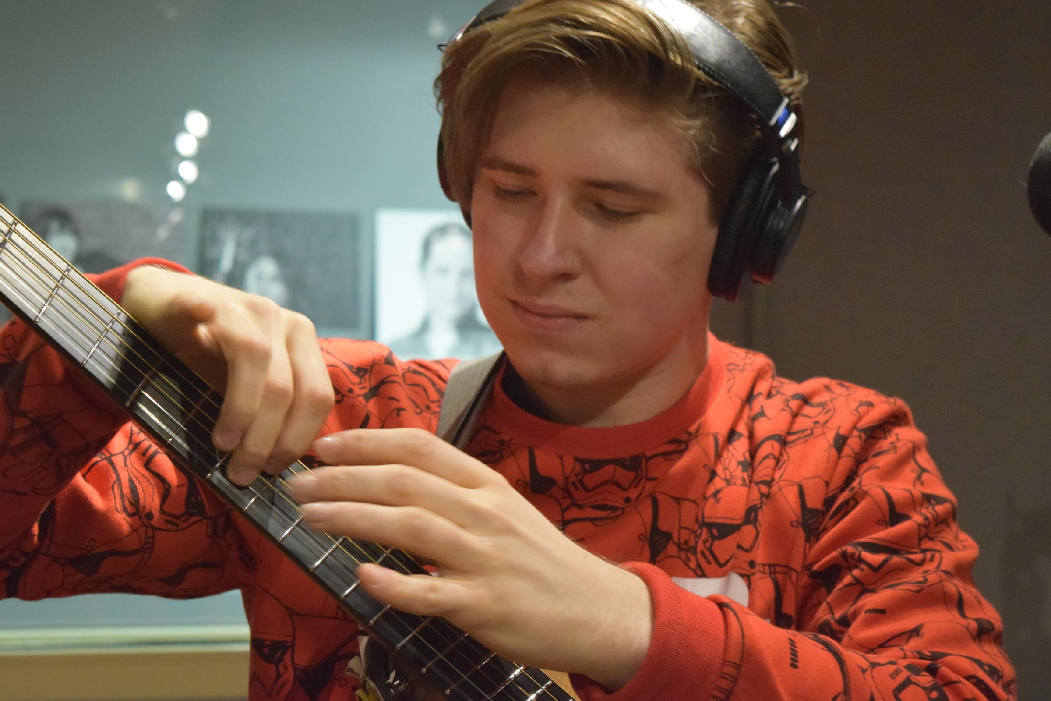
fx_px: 2408
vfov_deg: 16.6
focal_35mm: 82
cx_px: 526
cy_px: 350
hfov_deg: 24.6
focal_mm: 55
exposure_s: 1/60
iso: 3200
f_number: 5.6
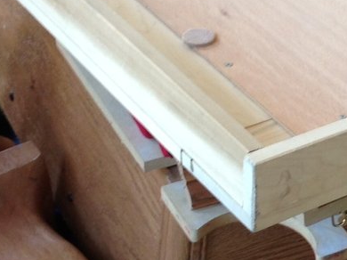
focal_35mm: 127
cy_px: 46
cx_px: 462
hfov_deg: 14.8
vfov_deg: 11.6
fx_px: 1272
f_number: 2.4
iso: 50
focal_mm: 4.13
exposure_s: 1/20
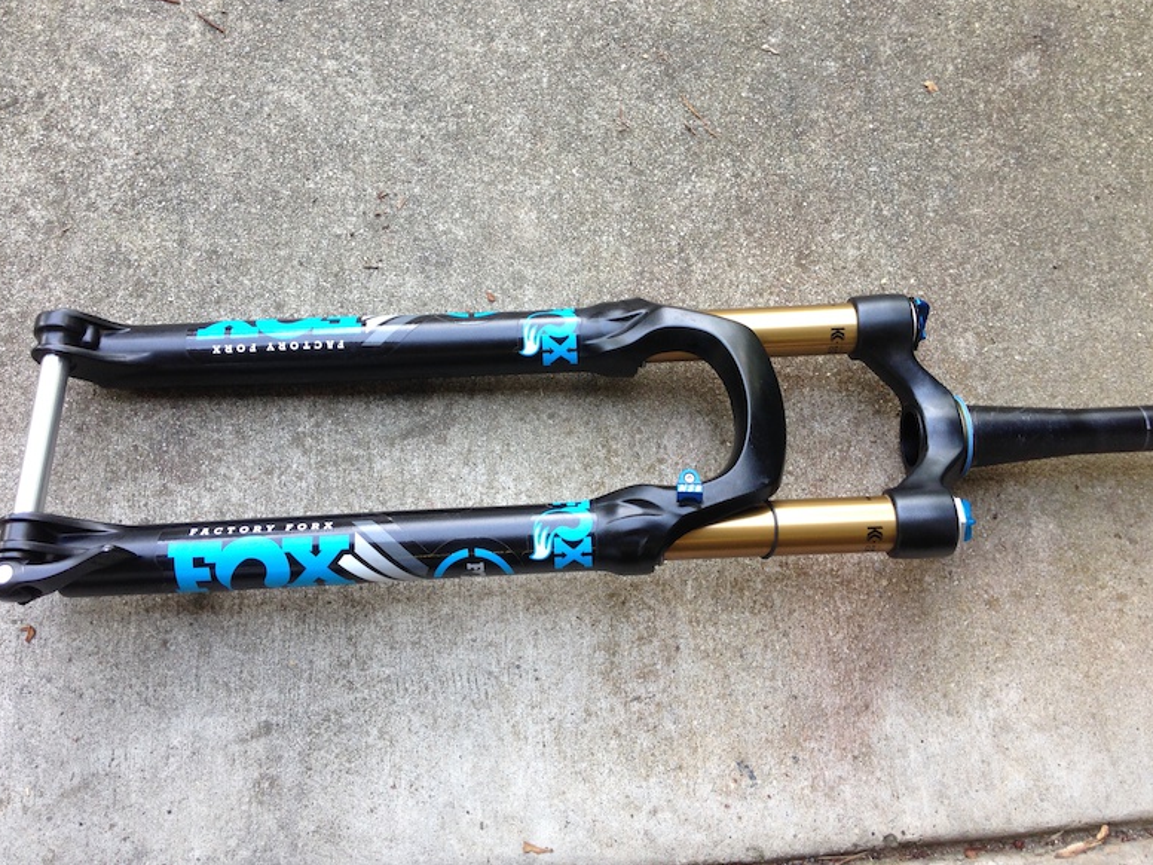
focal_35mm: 34
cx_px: 590
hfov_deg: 54.0
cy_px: 422
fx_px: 1132
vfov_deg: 41.8
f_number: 2.4
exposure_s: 1/40
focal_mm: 4.12
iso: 50
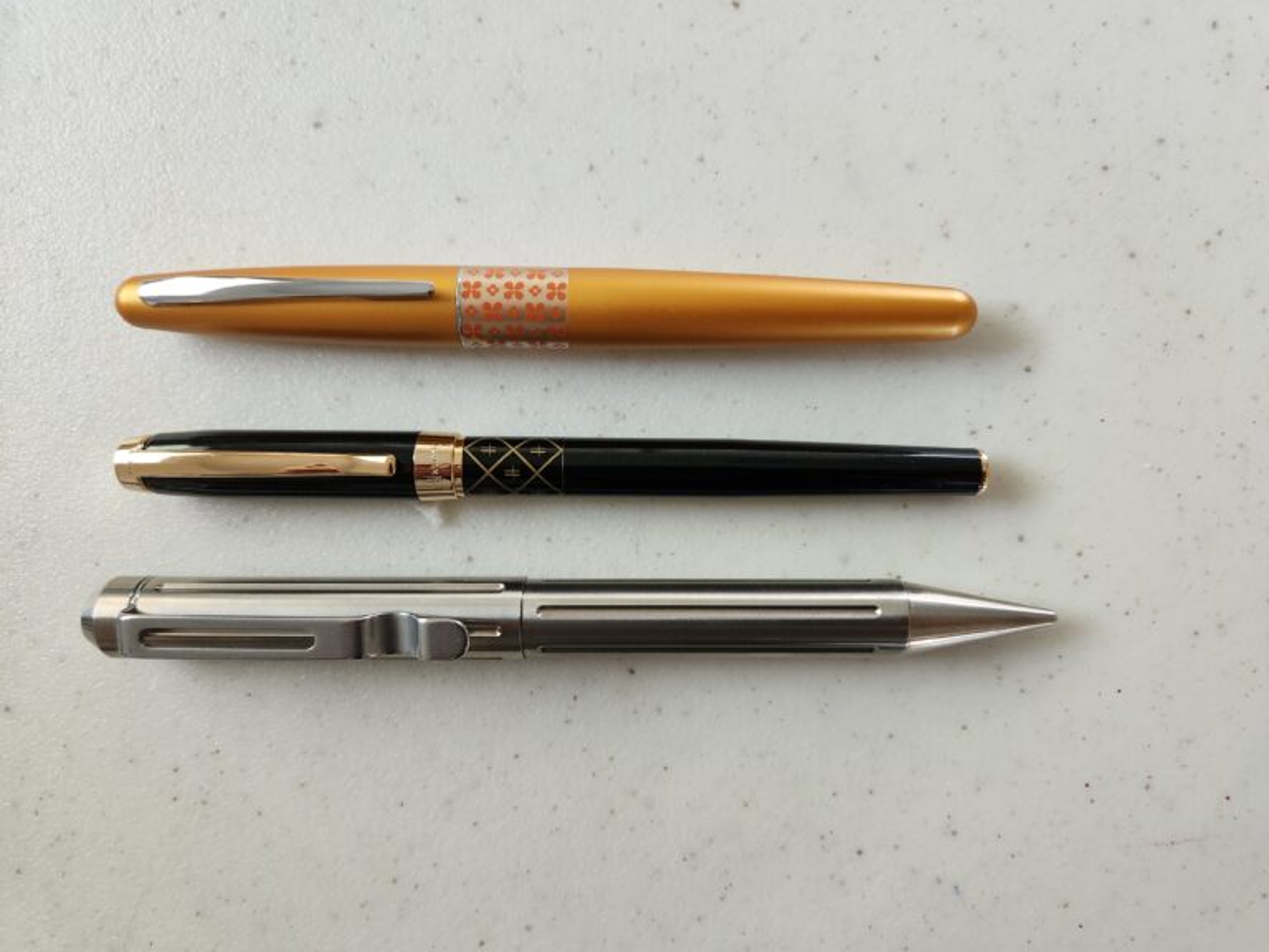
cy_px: 476
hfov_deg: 73.9
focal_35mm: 23
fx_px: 843
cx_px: 634
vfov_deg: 58.9
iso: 400
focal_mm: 5.4
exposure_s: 1/120
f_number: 1.8
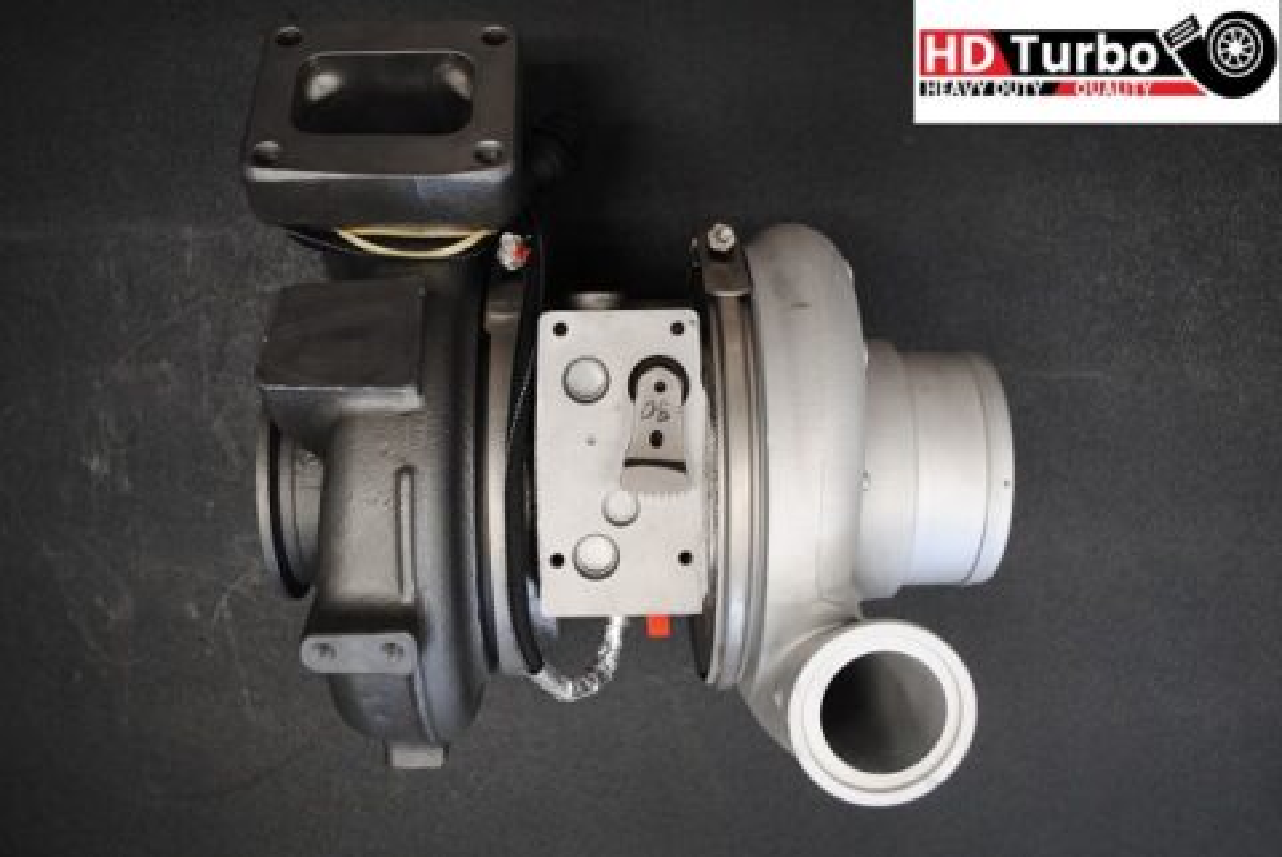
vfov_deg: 40.0
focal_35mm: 33
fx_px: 1176
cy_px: 428
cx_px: 641
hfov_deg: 57.2
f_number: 4
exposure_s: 1/30
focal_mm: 22
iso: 320
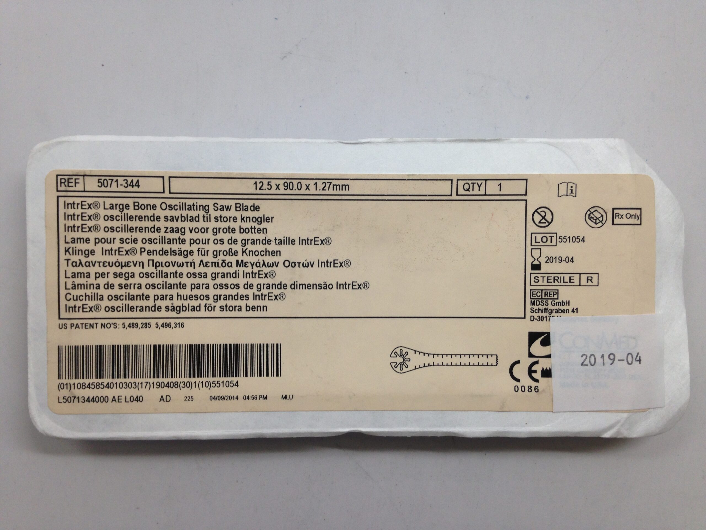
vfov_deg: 42.9
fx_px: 673
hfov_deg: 55.4
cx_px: 353
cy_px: 265
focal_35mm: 33
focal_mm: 4.12
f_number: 2.4
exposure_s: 1/60
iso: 50
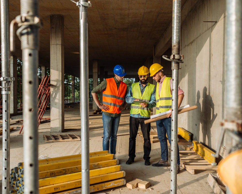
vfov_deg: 37.3
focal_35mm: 40
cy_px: 97
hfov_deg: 45.7
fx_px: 287
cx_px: 110
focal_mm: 35
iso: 160
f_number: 2.5
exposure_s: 1/640
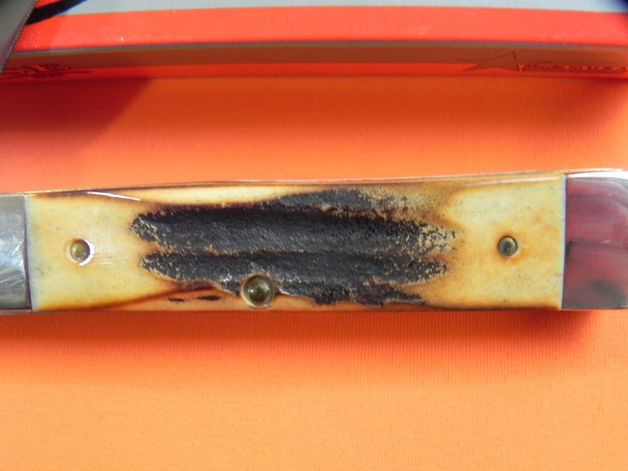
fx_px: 744
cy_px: 236
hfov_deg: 45.8
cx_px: 314
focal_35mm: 41
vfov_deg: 35.1
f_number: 3.2
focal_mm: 7.3
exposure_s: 1/30
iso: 171
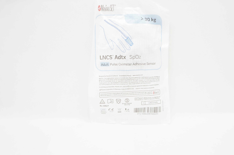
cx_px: 132
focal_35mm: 35
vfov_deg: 37.7
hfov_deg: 54.3
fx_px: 227
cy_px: 65
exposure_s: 1/60
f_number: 6.3
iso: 800
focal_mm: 18
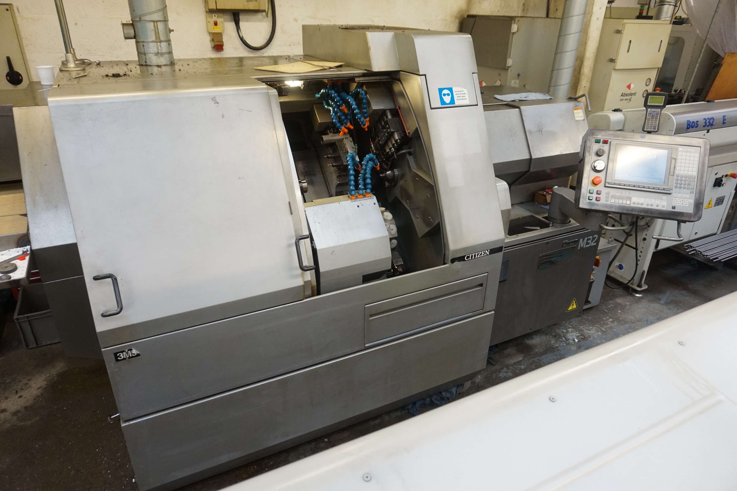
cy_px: 246
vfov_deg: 53.1
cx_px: 368
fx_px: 491
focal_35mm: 24
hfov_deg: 73.8
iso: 1000
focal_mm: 16
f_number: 4
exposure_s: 1/160
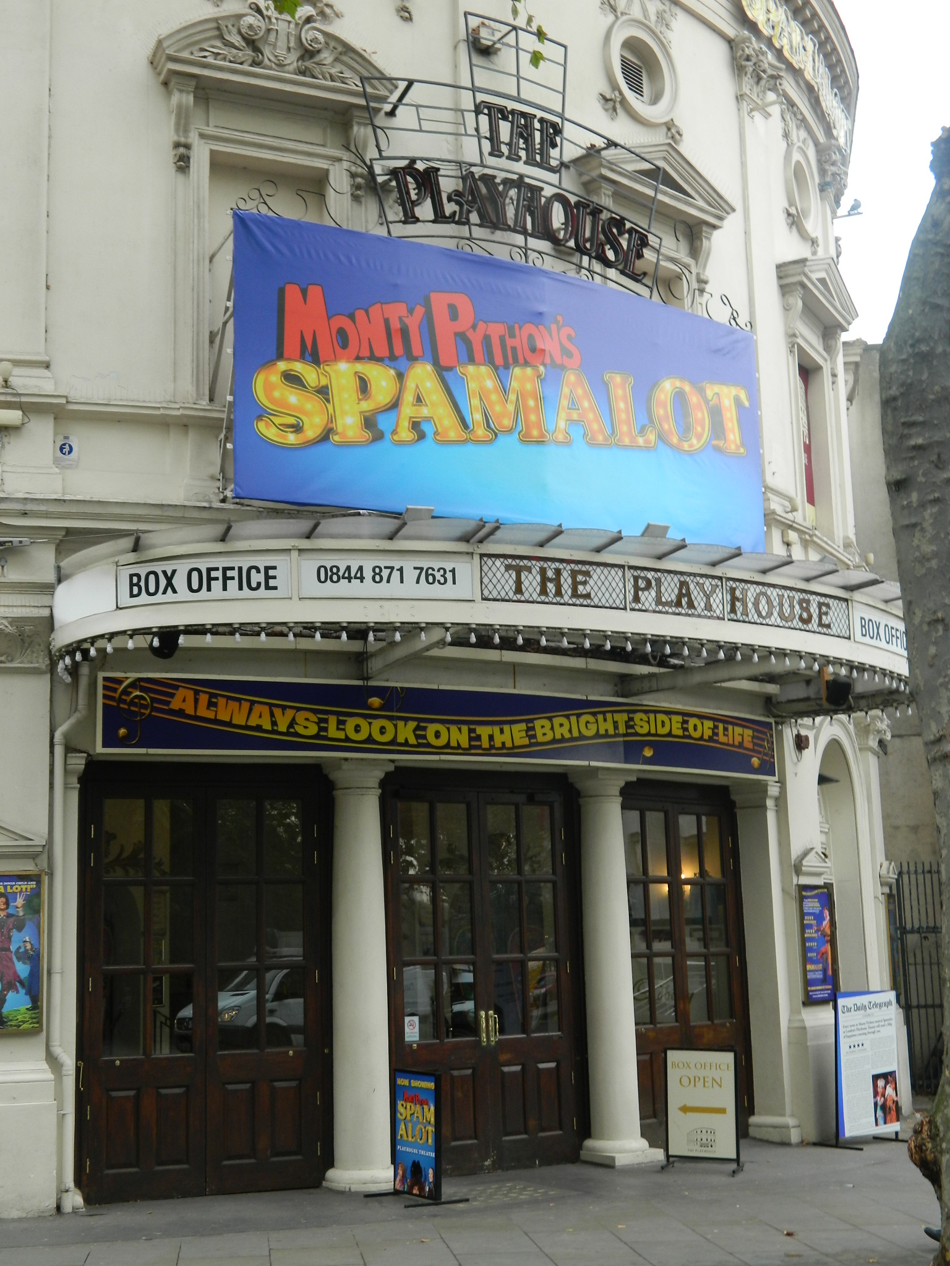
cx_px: 475
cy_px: 633
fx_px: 1720
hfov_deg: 30.9
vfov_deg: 40.4
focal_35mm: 47
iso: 100
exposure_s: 1/50
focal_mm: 8.4
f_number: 3.6
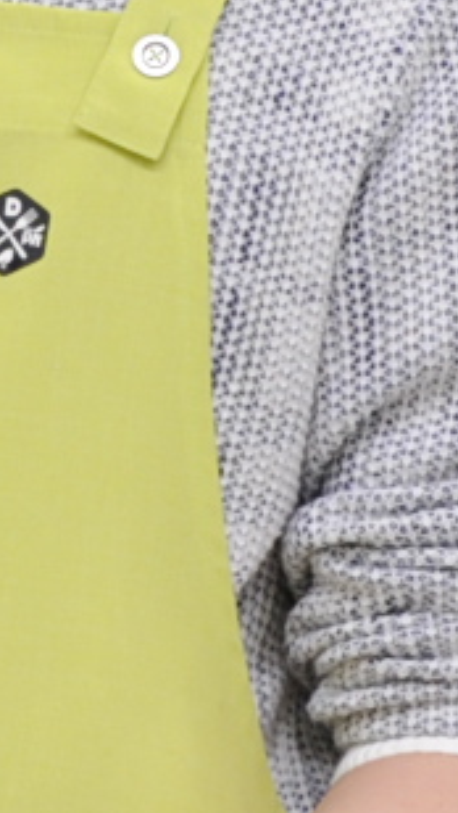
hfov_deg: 1.5
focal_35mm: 836
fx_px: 18034
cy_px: 42
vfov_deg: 2.6
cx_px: -213
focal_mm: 116
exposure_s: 1/125
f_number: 5
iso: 1600
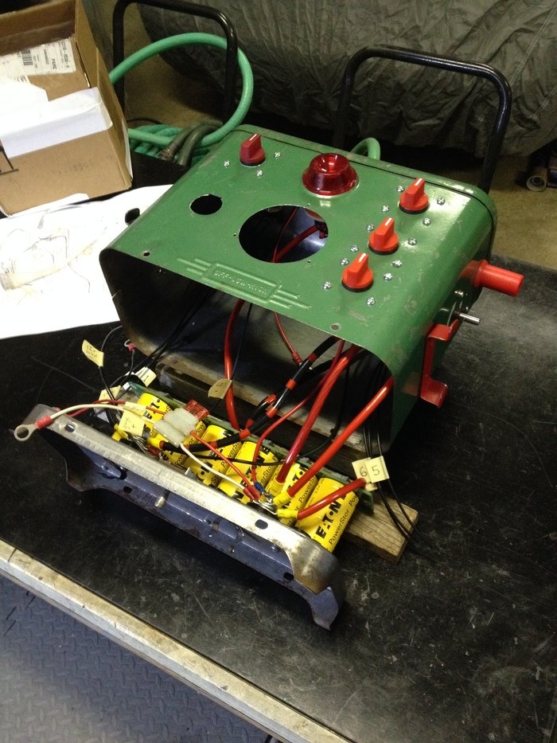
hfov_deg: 40.7
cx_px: 278
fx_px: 751
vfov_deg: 52.6
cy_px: 372
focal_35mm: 35
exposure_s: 1/17
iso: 400
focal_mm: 4.28
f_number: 2.4
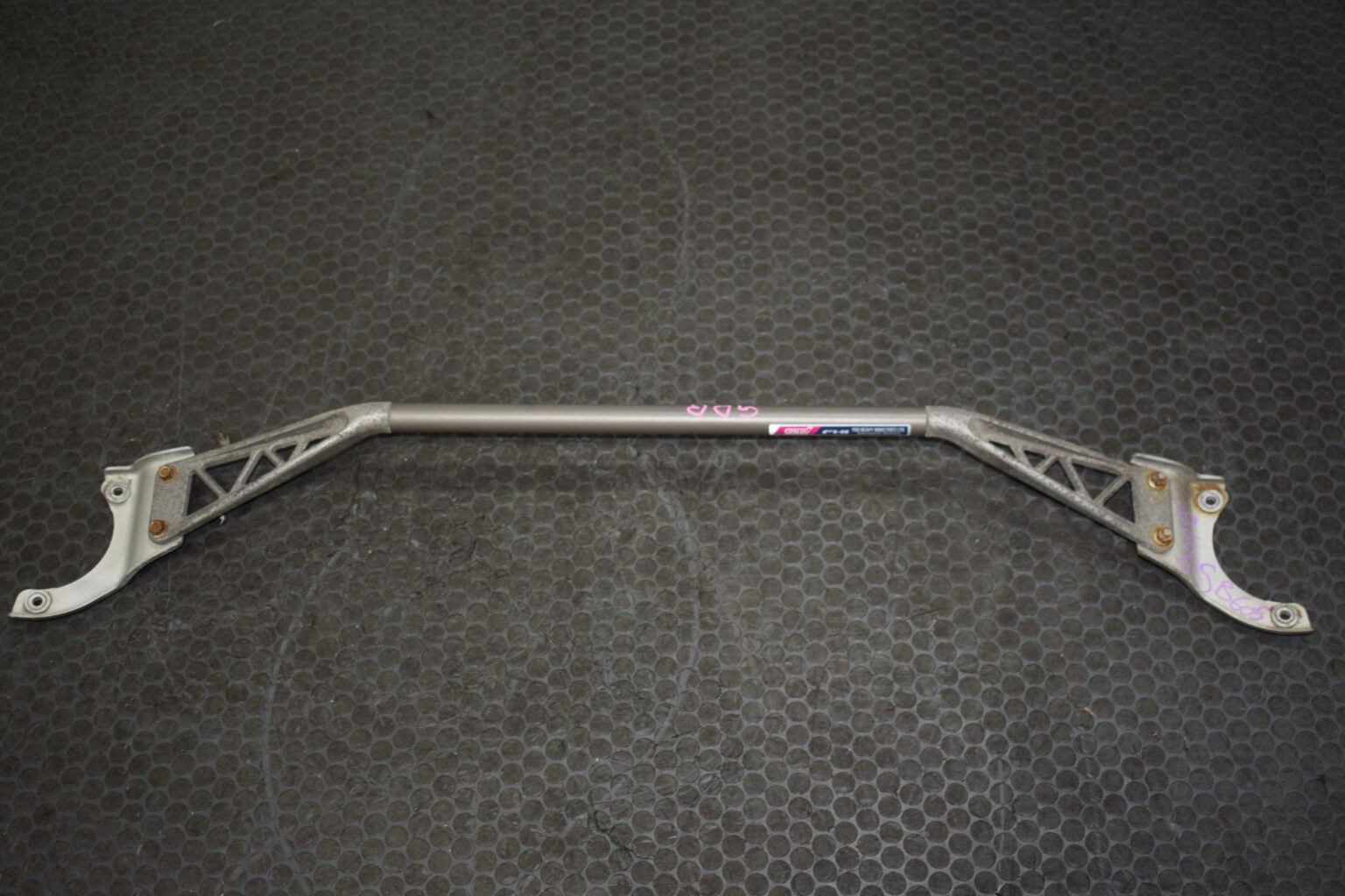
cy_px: 448
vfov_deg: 28.9
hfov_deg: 42.3
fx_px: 1737
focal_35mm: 46
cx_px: 672
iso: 800
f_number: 4.2
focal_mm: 31
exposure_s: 1/60
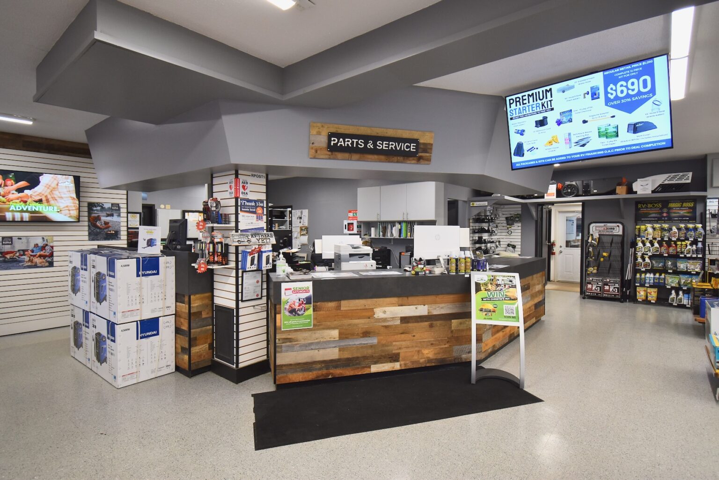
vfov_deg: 67.5
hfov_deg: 90.0
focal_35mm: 18
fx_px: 360
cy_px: 240
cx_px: 360
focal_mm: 12
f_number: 4.8
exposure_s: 1/60
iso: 400
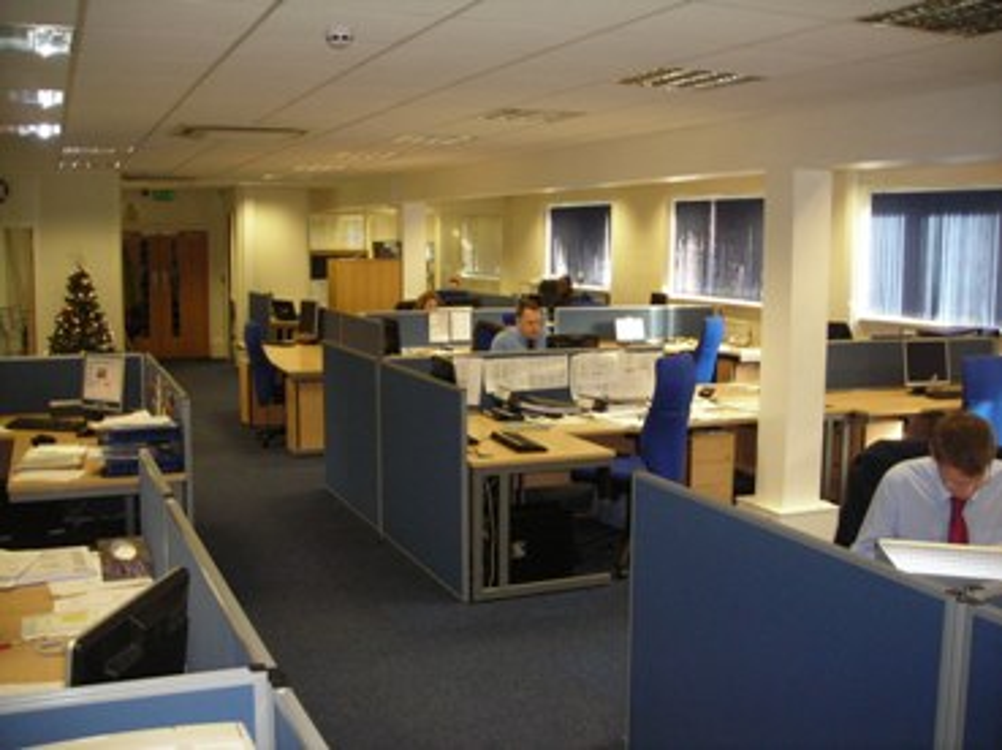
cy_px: 375
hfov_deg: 49.0
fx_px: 1099
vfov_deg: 37.7
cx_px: 501
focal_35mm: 38
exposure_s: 1/26
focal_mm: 6.3
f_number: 3.2
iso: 200
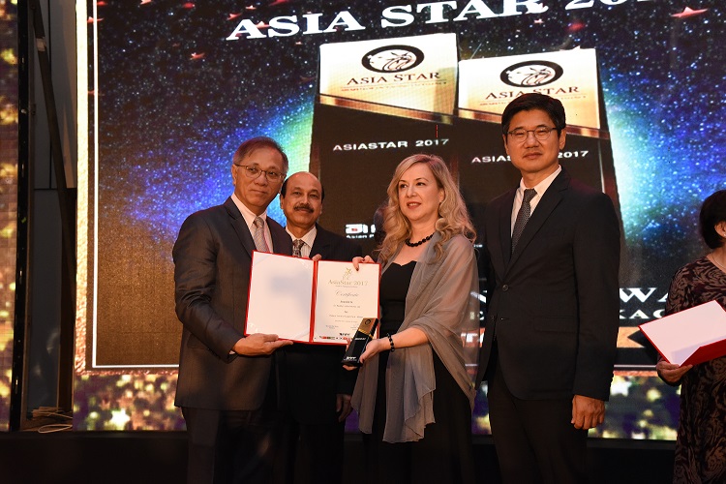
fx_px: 1008
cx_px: 363
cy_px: 242
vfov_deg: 27.0
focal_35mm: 50
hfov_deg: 39.6
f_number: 6.3
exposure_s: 1/200
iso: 5000
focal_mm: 50
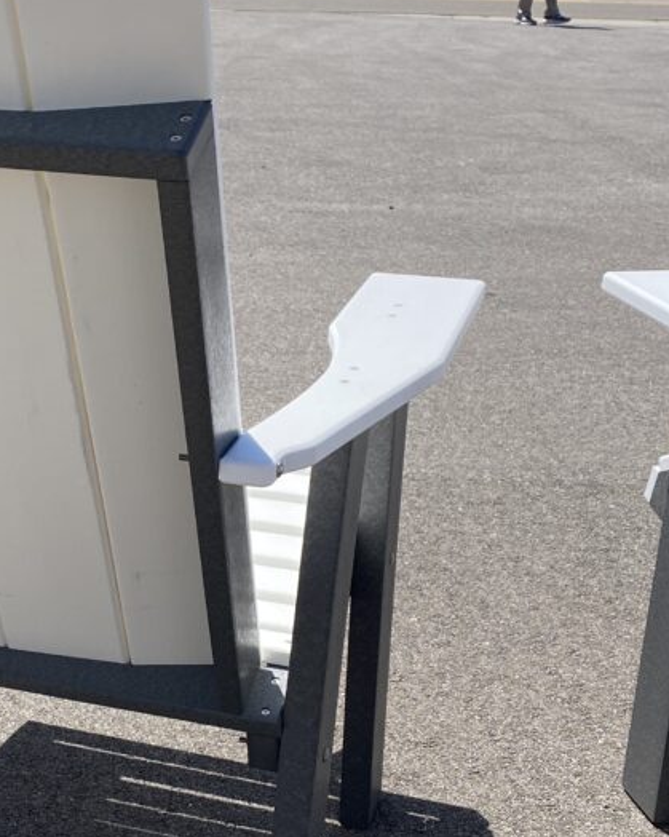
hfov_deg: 23.9
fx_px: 1535
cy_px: 514
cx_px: 70
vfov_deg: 30.4
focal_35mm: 62
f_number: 1.8
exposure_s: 1/2967
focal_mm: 4.25
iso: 32
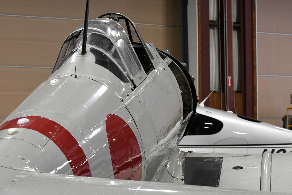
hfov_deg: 17.5
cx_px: 146
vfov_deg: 11.7
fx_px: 949
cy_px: 98
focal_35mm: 117
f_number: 5
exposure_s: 1/125
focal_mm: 78
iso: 4000
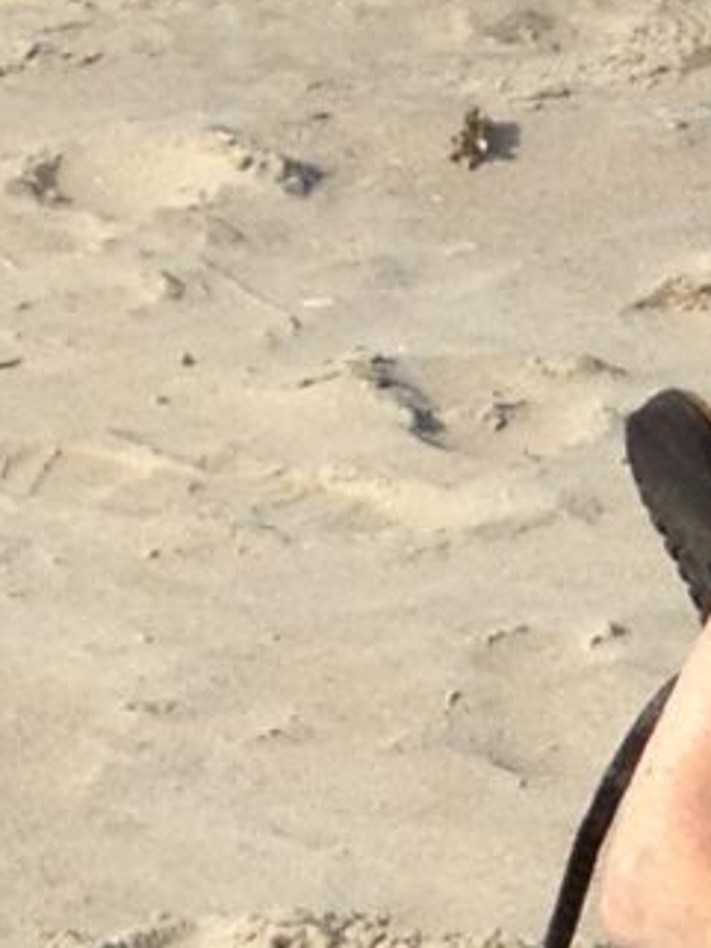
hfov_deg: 5.1
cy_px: 1376
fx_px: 7636
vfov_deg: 7.0
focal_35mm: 279
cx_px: 1932
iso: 64
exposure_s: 1/1623
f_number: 2.4
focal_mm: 4.28
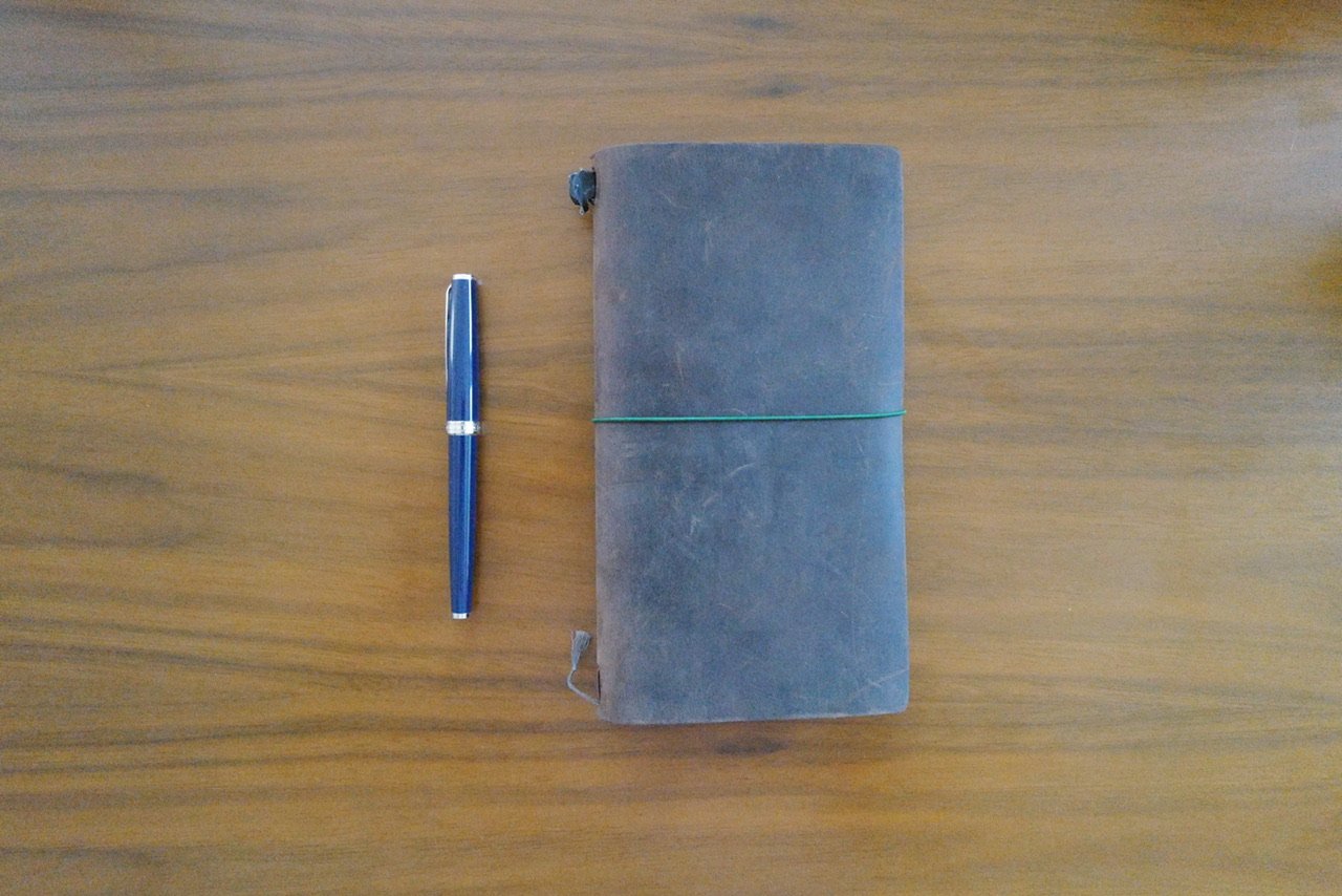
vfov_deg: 46.4
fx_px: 1044
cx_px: 671
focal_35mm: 28
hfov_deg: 65.5
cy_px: 448
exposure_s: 1/50
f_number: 11
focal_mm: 28
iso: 25000
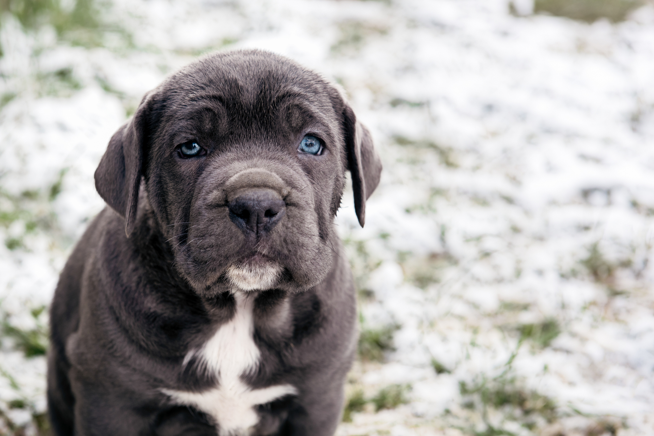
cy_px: 218
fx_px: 1272
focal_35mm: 70
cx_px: 327
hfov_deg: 28.8
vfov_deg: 19.5
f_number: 6.3
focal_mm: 70
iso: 160
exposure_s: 1/200
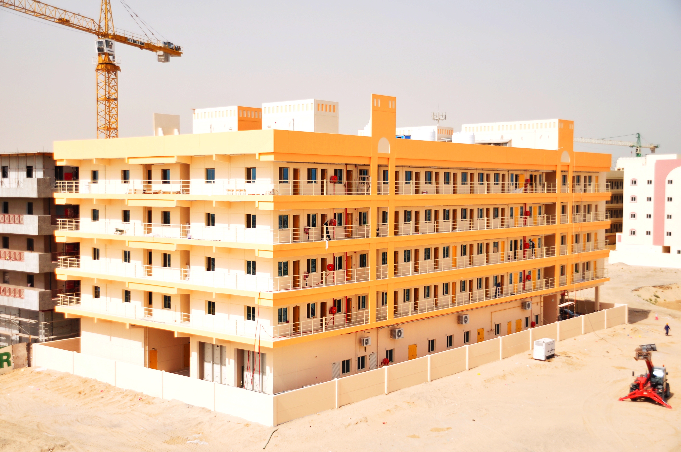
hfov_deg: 45.0
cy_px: 226
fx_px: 822
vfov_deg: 30.8
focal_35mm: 44
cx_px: 340
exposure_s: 1/1000
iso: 200
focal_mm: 29
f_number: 4
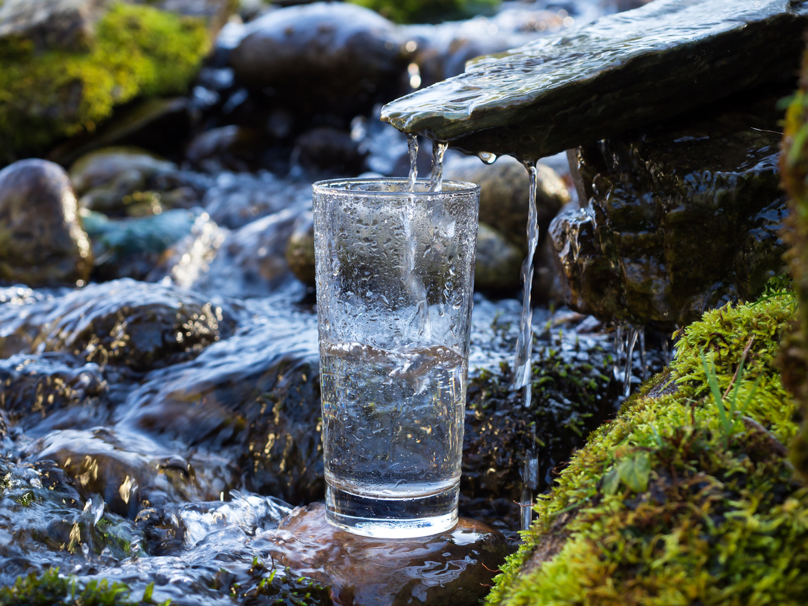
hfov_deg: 27.0
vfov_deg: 20.4
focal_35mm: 72
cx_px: 404
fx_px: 1680
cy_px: 303
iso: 200
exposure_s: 1/125
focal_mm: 36
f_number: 4
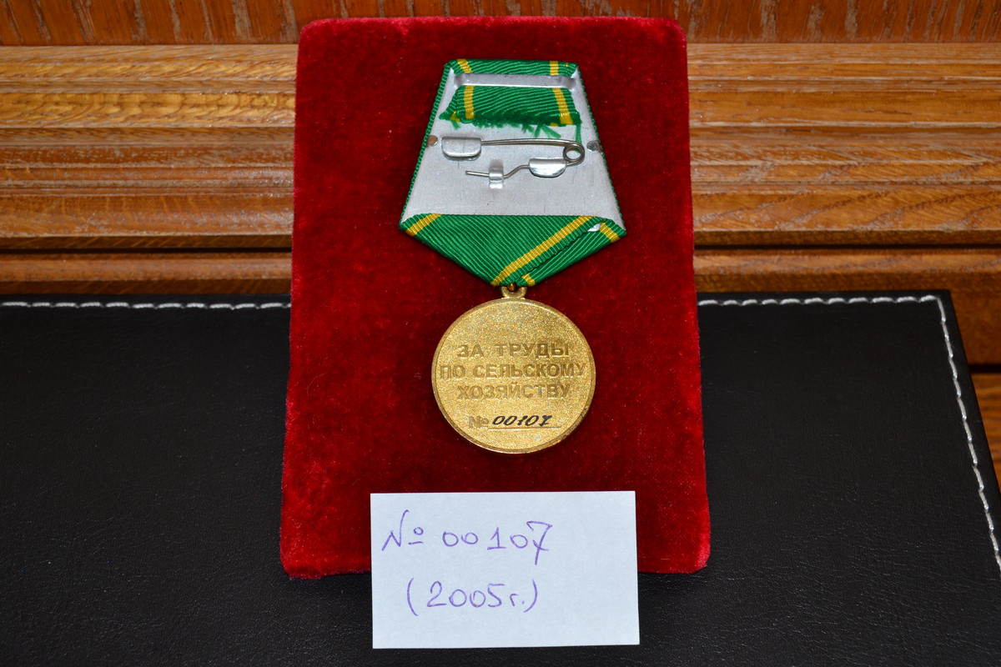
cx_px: 500
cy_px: 334
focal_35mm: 54
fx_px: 1501
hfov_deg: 36.9
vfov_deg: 25.1
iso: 100
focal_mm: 36
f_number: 8
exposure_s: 1/60
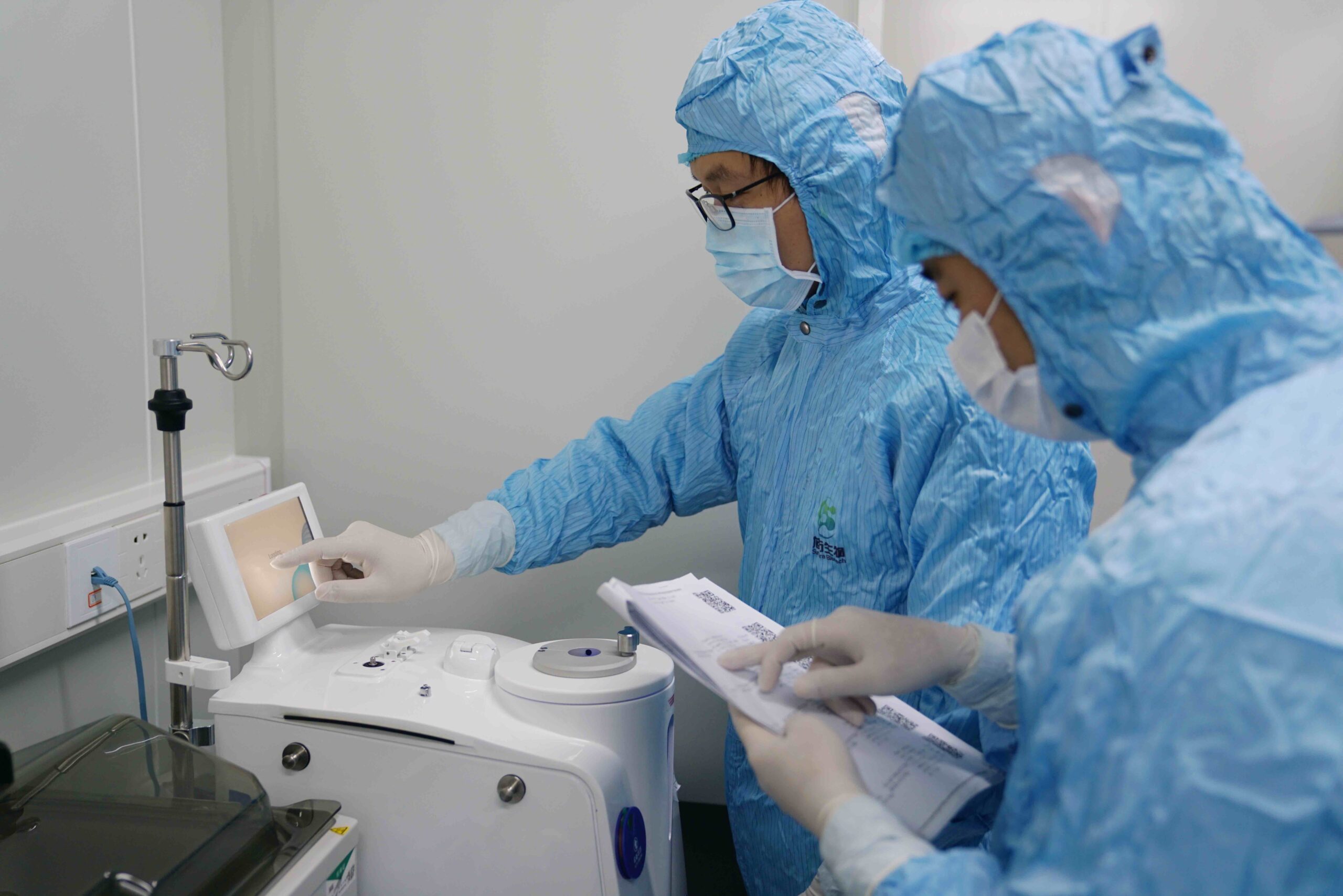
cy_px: 448
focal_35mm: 38
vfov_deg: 35.1
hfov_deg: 50.7
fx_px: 1418
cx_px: 672
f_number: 2.8
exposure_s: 1/100
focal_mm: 38
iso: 400
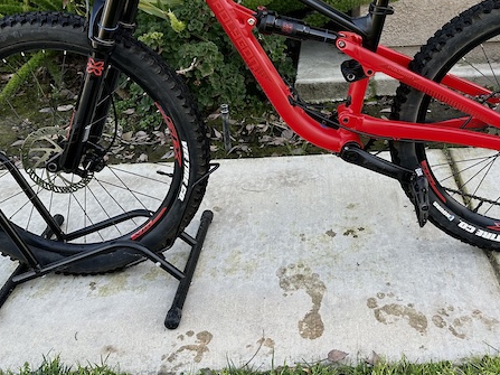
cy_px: 87
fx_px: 621
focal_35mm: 43
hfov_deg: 43.5
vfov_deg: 32.8
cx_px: 318
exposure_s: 1/324
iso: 80
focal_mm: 6.86
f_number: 1.78
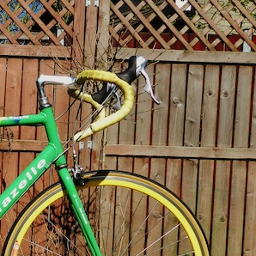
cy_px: 220
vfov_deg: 22.3
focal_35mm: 76
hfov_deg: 21.3
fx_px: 636
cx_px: -45
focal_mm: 5.6
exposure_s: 1/1000
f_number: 3.7
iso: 160
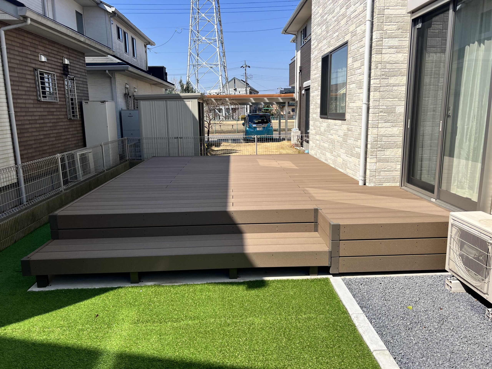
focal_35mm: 26
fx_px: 370
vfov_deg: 53.1
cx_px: 246
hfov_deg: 67.3
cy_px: 184
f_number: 1.5
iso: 50
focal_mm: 5.7
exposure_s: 1/4115
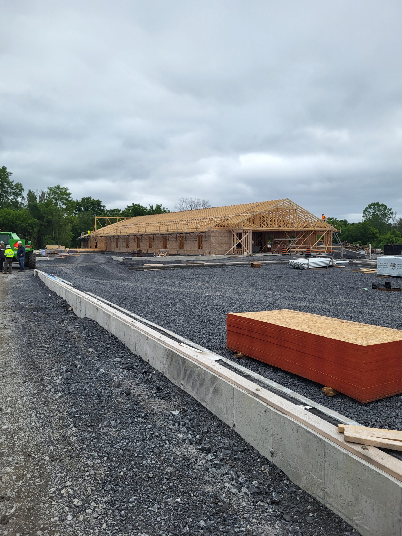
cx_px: 201
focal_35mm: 26
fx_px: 403
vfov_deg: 67.3
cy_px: 268
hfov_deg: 53.1
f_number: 1.8
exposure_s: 1/1414
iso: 40
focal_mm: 5.4
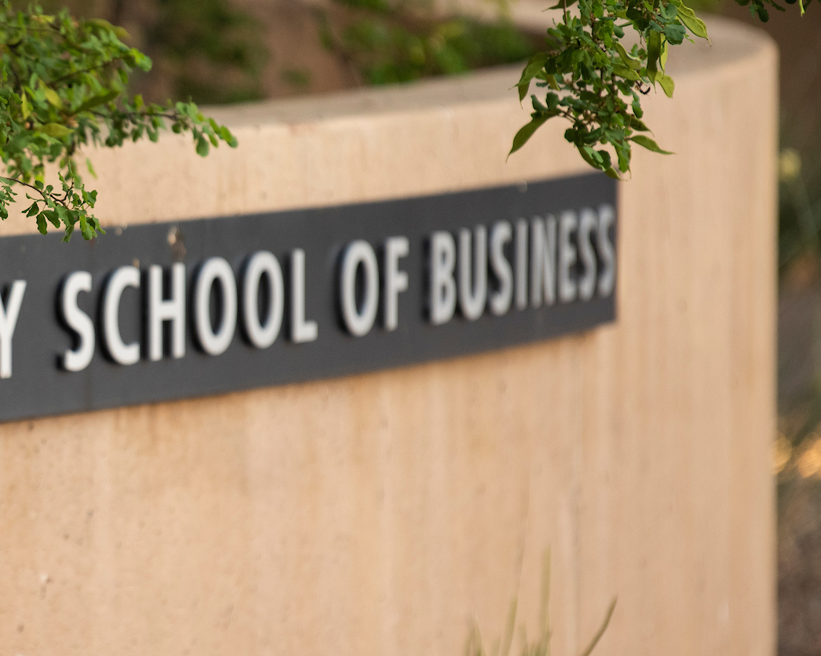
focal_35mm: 431
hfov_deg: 4.5
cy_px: 290
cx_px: -86
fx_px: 10469
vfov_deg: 3.6
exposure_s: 1/400
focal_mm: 200
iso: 800
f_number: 2.8
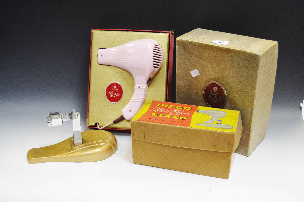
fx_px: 355
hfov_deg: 46.4
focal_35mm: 42
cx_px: 152
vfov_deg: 31.9
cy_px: 101
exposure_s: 1/60
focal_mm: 28
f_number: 4
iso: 1100
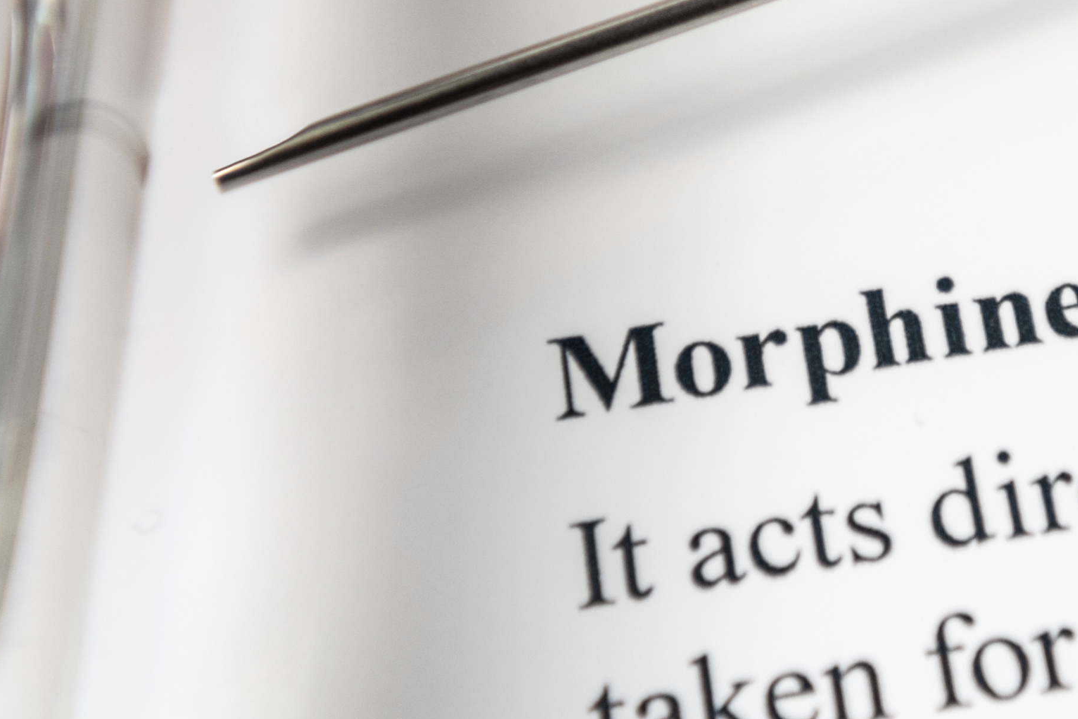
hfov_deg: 21.9
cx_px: 839
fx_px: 2754
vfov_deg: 14.7
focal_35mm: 92
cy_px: 108
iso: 100
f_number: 5.6
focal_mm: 20
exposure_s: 1/60
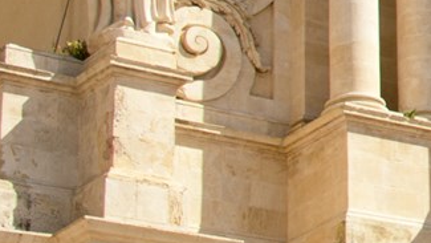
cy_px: -125
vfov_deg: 6.1
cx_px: 1011
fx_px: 2263
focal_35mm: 198
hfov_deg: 9.7
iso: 500
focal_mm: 32
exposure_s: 1/1250
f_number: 8
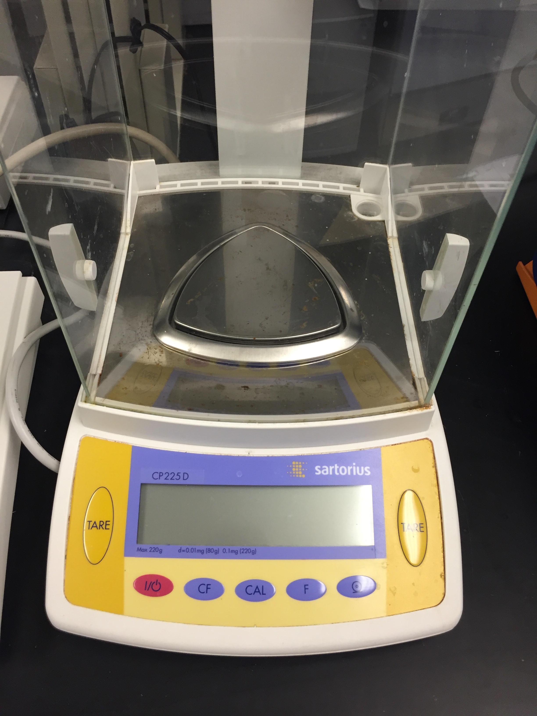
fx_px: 600
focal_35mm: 29
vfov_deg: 61.7
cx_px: 268
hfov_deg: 48.2
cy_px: 358
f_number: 2.2
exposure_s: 1/30
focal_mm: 4.15
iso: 40
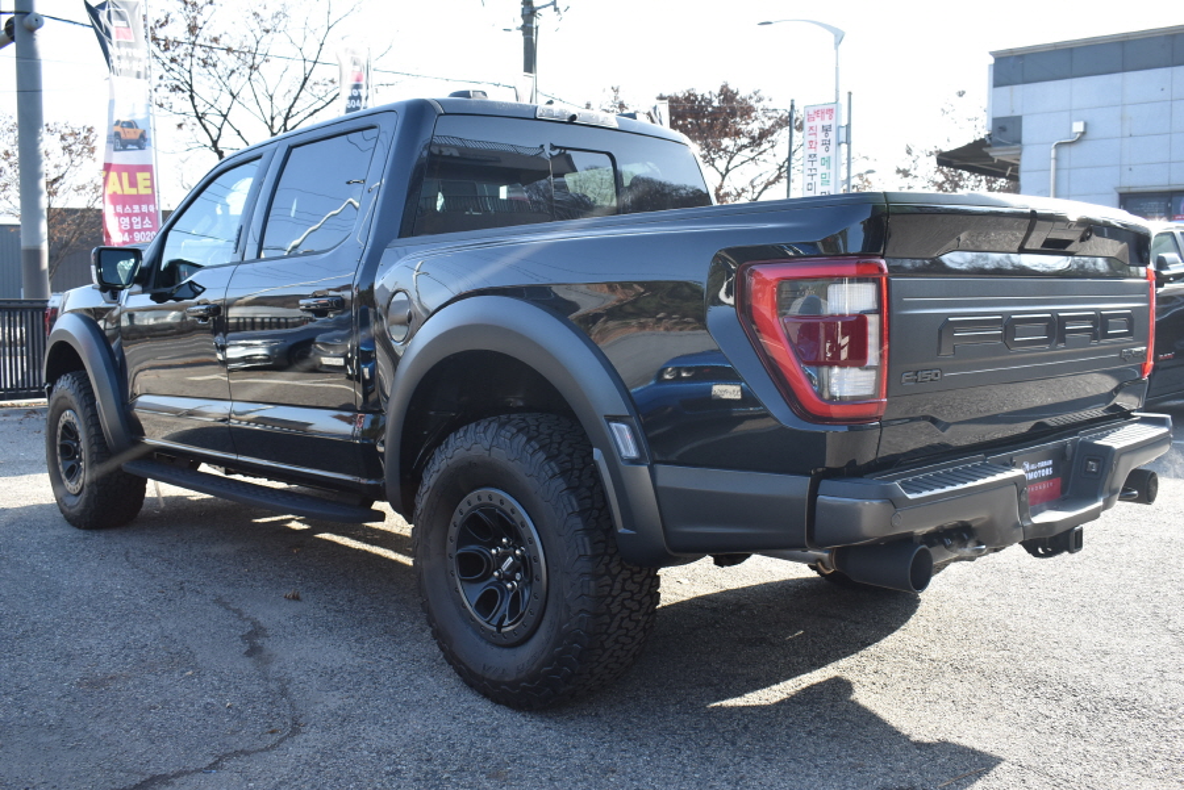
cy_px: 395
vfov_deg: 40.0
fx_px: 1086
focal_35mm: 33
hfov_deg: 57.2
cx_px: 592
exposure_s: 1/250
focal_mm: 22
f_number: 5.6
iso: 280
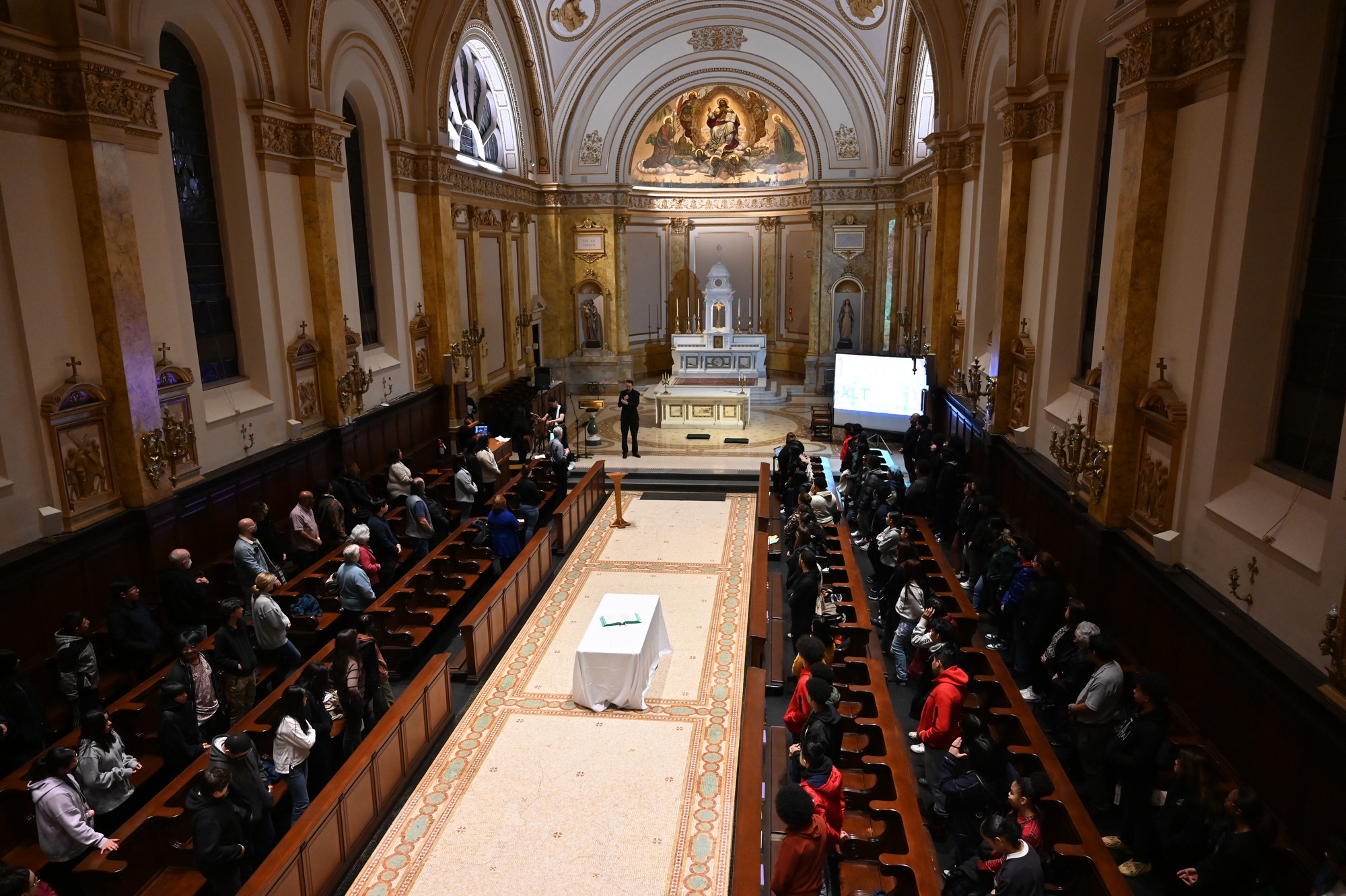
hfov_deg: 73.8
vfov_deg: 53.1
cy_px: 448
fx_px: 897
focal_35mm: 24
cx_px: 673
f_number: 4
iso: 3200
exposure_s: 1/80
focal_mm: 24
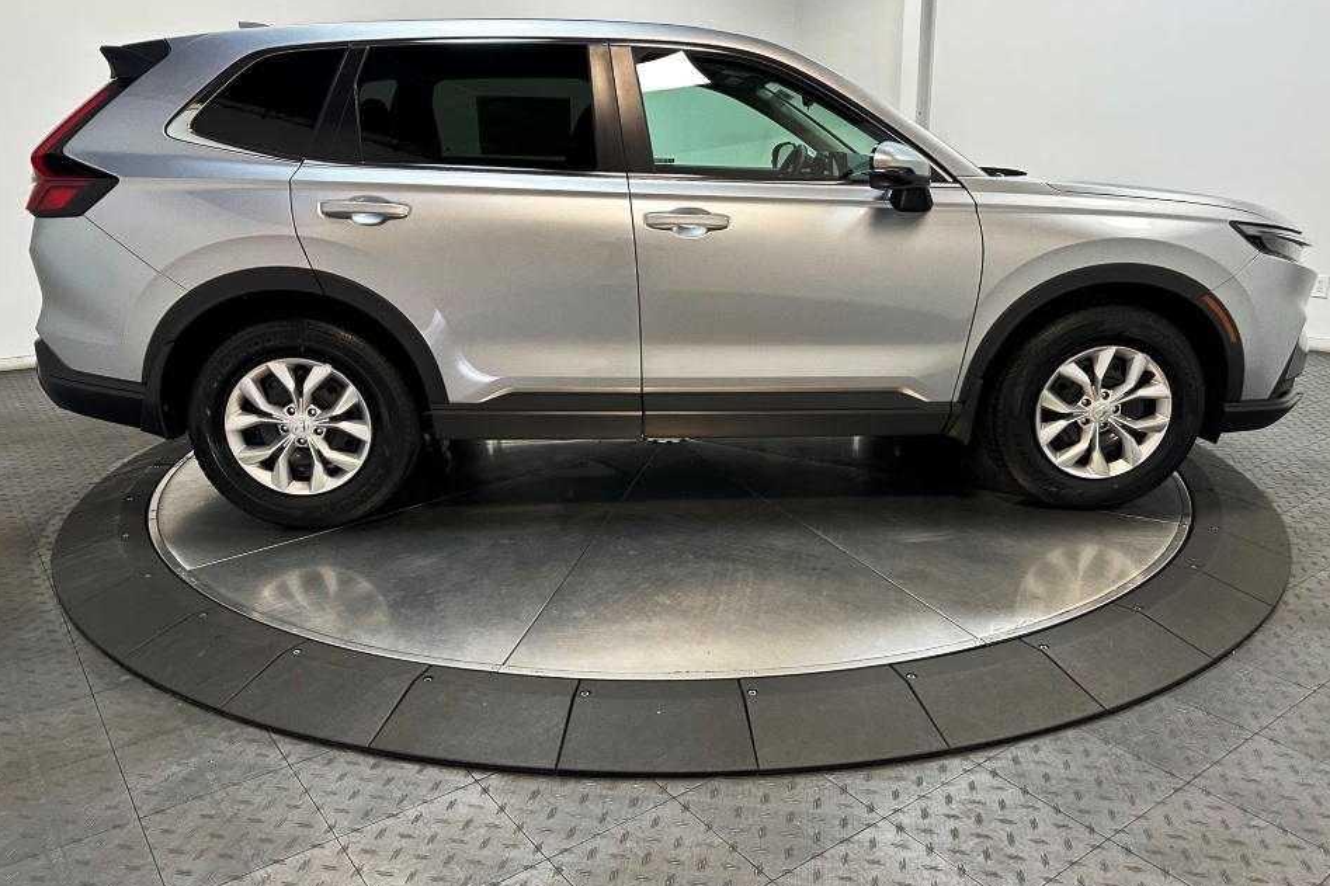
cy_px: 423
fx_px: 997
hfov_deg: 67.4
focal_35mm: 27
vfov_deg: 47.9
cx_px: 669
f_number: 1.78
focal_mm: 6.86
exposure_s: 1/60
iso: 320
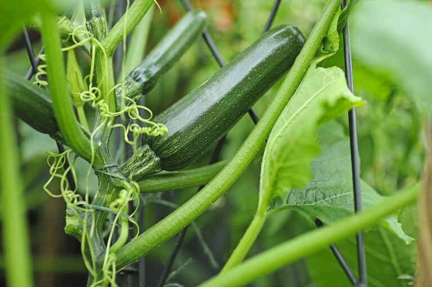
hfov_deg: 23.9
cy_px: 144
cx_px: 216
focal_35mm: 85
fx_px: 1019
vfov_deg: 16.1
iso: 200
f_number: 1.8
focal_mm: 85
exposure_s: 1/125
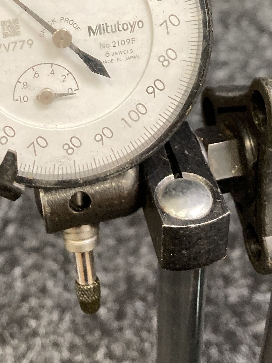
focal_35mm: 75
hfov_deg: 19.6
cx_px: 99
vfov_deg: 25.2
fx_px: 786
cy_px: 40
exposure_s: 1/60
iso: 160
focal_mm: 3.99
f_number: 1.8
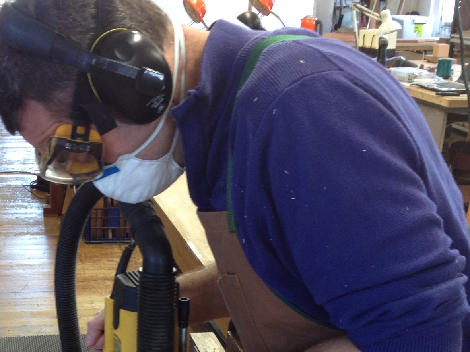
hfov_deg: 26.0
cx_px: 111
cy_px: 361
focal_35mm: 74
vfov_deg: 19.3
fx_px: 1005
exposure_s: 1/20
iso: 100
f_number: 2.4
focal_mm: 4.28
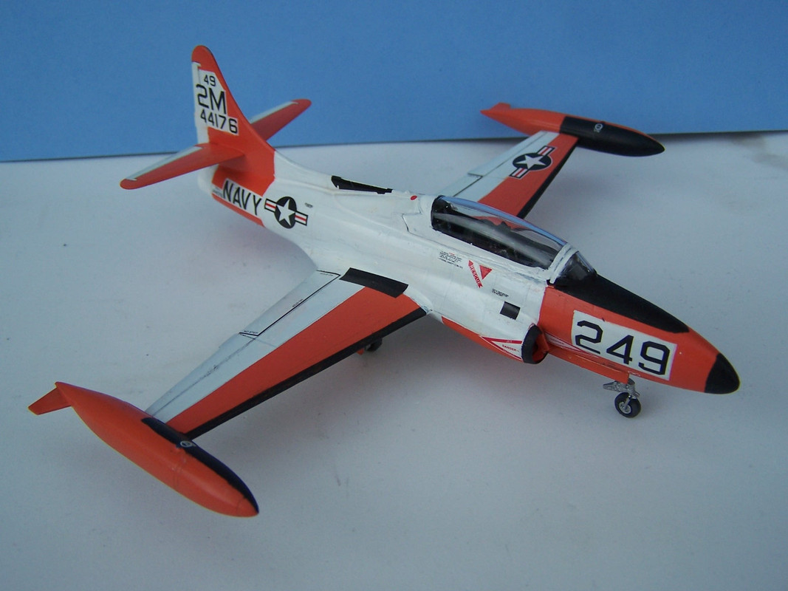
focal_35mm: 38
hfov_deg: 49.0
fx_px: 865
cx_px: 394
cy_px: 296
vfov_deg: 37.7
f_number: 2.8
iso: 80
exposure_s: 1/250
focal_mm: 6.3
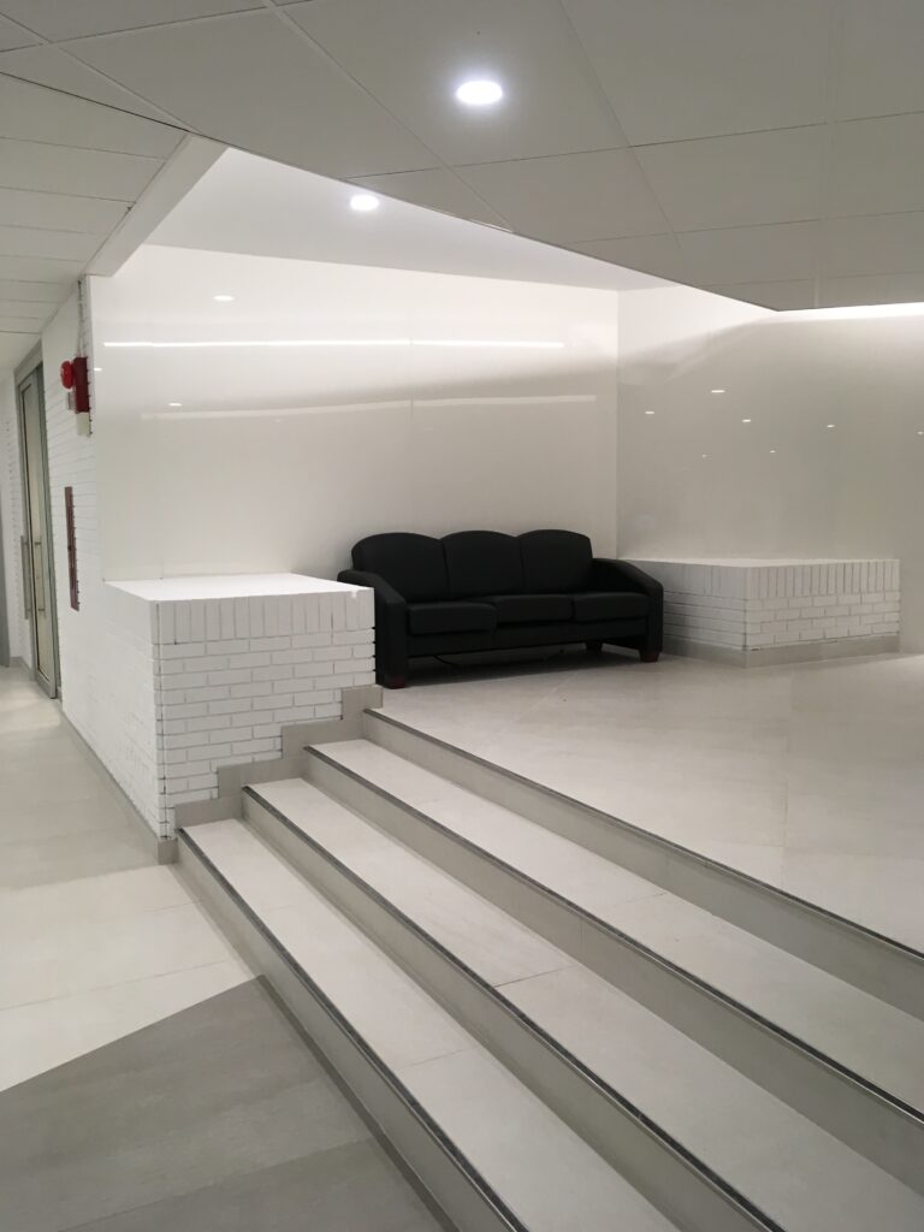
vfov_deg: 61.7
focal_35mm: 29
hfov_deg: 48.2
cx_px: 462
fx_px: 1032
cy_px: 616
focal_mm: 4.15
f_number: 2.2
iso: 32
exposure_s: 1/30
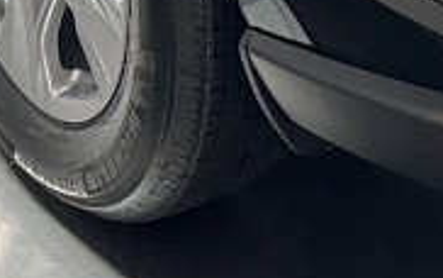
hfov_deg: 14.4
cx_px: 453
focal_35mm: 143
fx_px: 1728
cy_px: -466
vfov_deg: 8.2
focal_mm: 6.86
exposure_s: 1/60
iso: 500
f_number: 1.78
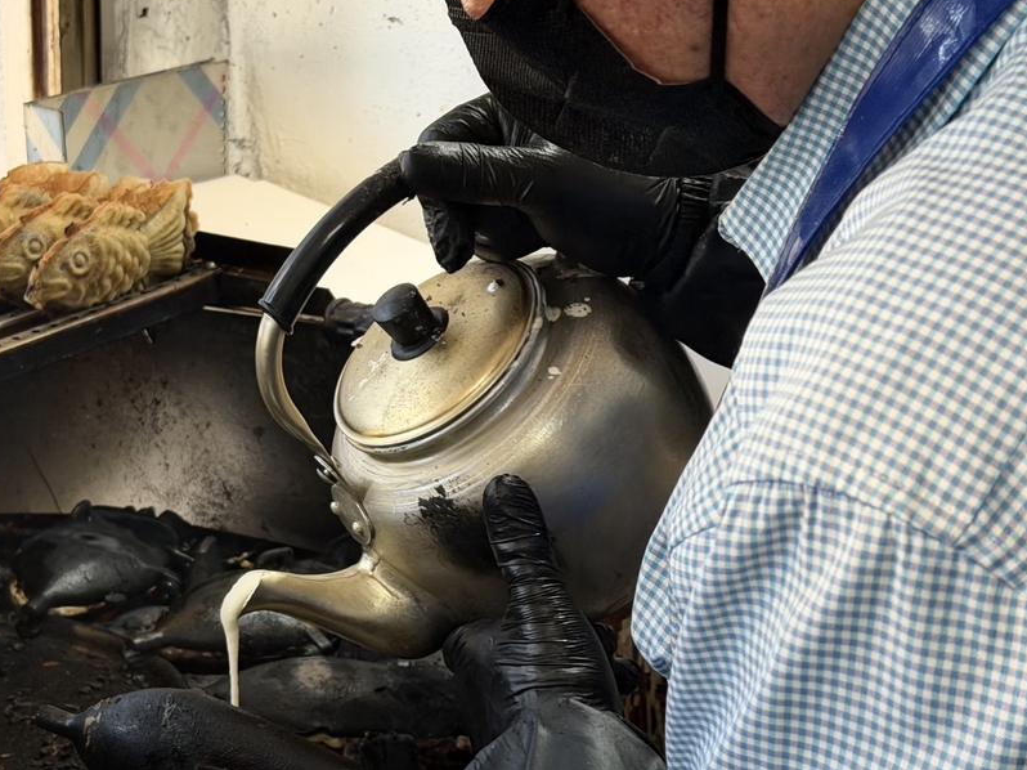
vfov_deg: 19.1
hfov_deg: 25.2
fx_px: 2284
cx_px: 336
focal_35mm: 77
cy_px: 465
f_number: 1.8
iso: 64
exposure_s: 1/120
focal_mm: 6.8
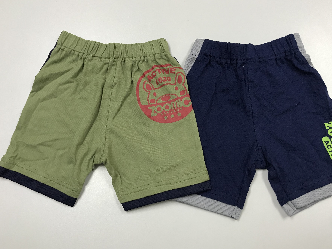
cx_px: 178
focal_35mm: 32
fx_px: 307
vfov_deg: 44.2
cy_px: 128
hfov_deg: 56.8
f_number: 1.8
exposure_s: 1/33
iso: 40
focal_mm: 3.99
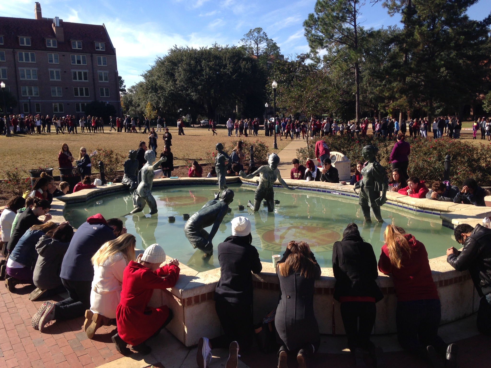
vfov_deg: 42.9
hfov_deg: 55.4
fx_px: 468
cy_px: 184
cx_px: 246
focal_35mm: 33
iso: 50
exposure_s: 1/1106
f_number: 2.4
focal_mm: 4.12
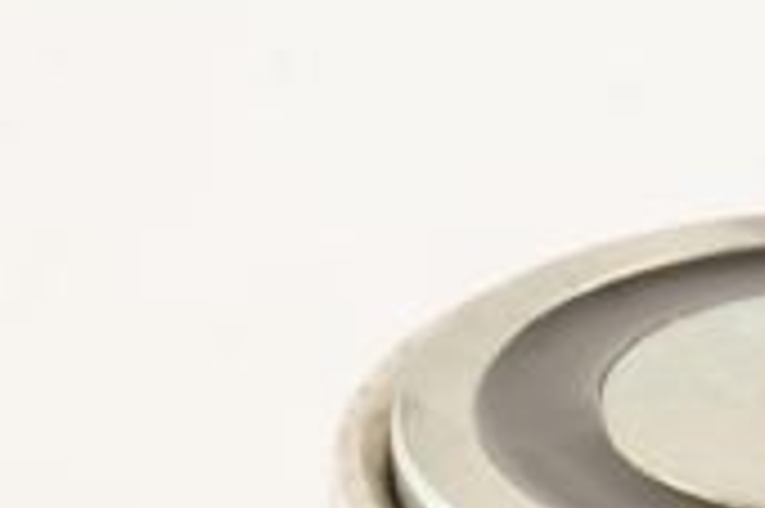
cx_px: 806
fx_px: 3736
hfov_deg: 11.5
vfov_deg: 7.6
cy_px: 838
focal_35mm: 176
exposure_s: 1/160
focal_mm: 50
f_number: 13
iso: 1600
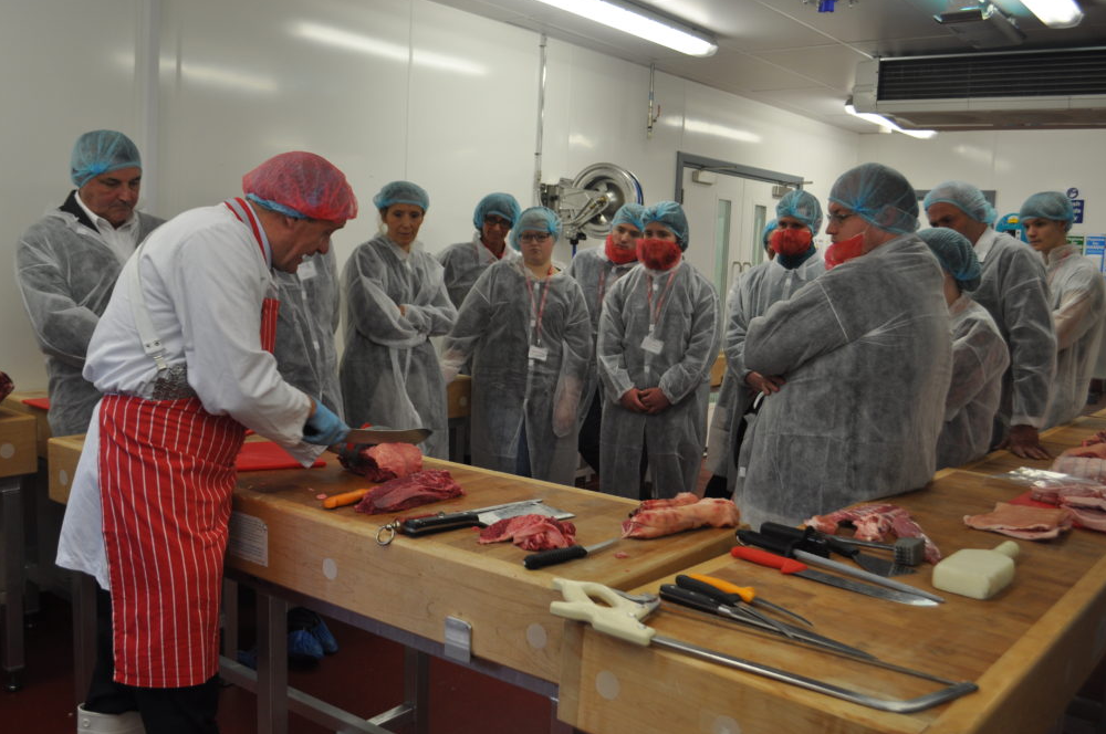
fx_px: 1043
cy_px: 363
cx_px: 545
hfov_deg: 55.9
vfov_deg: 38.8
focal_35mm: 34
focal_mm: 22
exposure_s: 1/80
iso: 400
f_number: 4.5
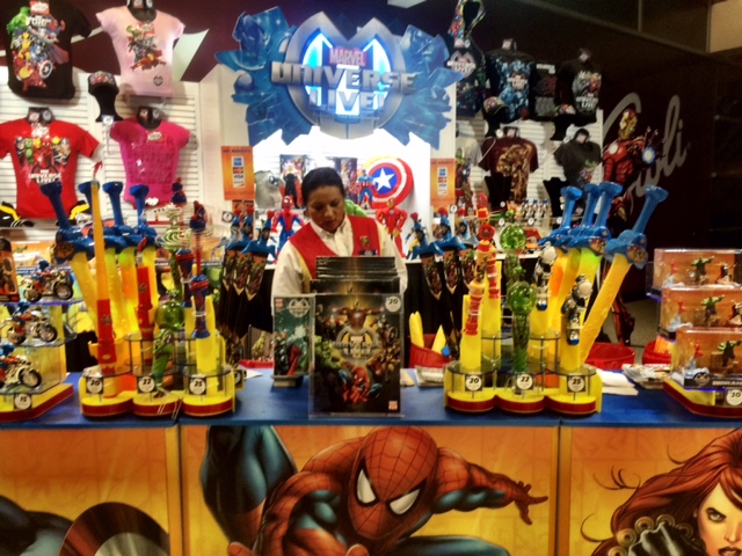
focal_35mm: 29
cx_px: 371
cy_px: 278
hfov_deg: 61.7
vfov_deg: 48.2
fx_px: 622
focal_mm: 4.15
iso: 100
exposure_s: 1/33
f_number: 2.2
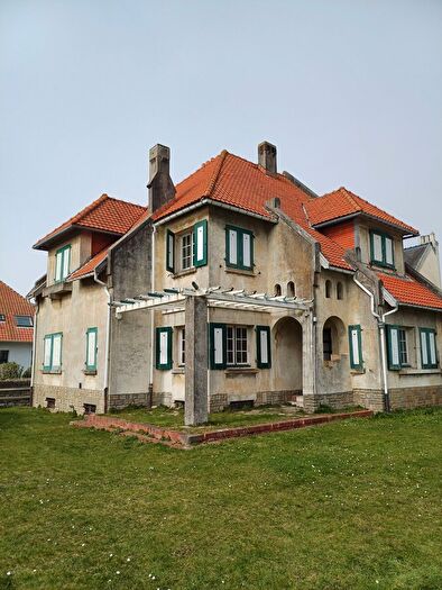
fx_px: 425
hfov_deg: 54.9
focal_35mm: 25
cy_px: 295
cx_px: 221
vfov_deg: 69.4
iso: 50
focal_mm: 4.65
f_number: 1.8
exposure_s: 1/1460
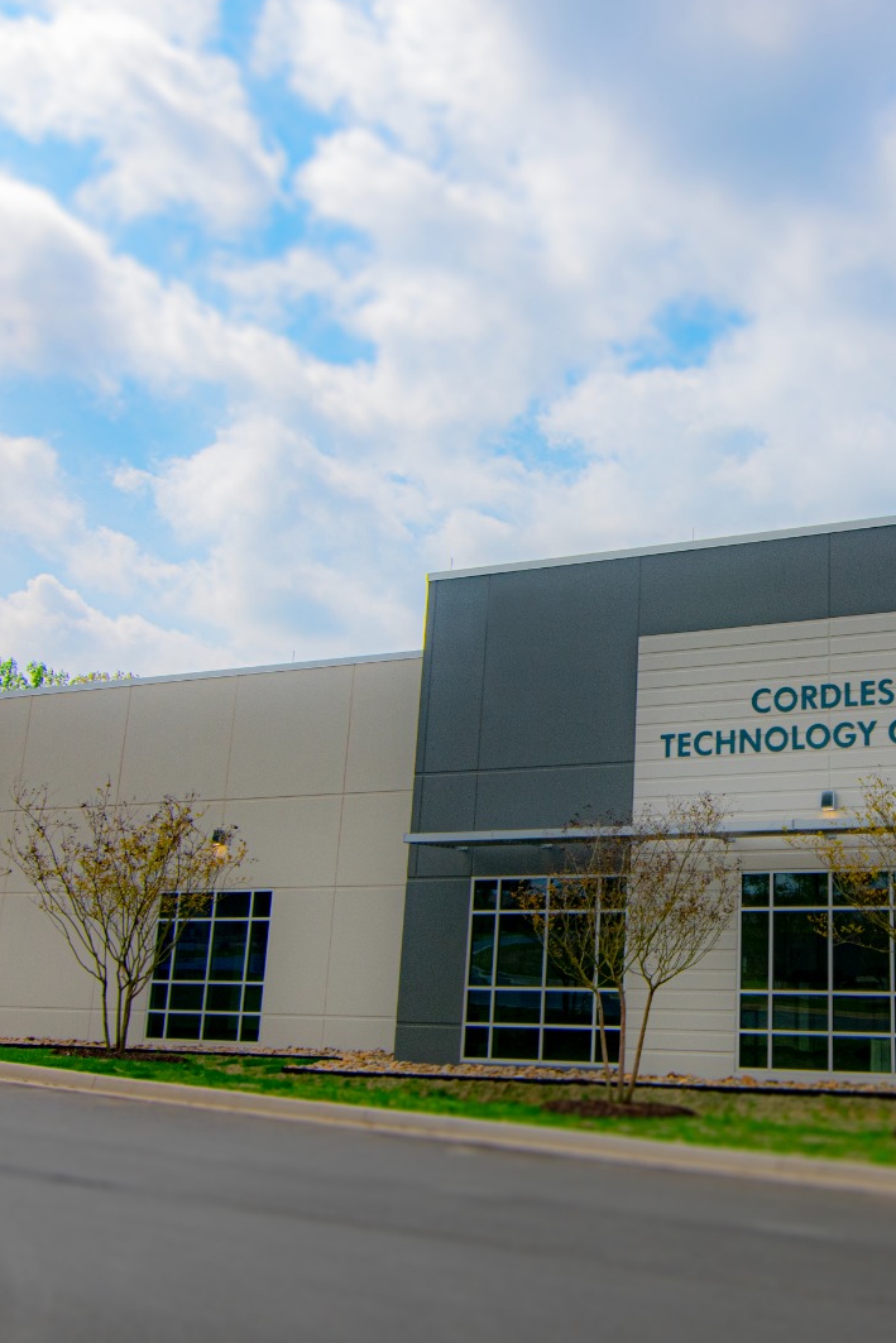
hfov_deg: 38.5
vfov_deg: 58.7
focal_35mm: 32
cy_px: 665
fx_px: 1194
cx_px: 795
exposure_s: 1/60
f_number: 22
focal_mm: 14
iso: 250
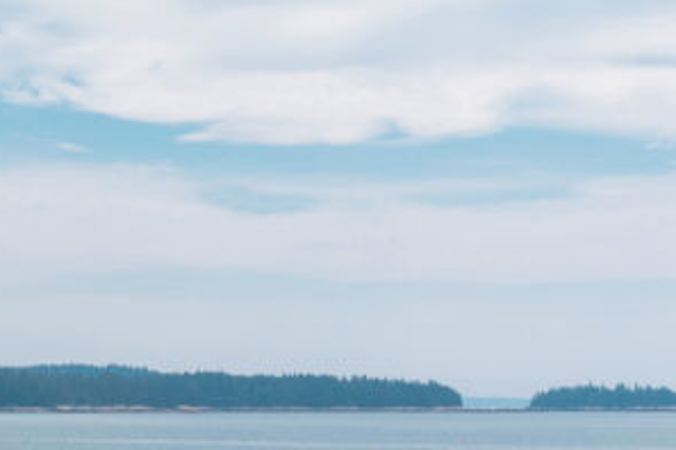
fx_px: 2328
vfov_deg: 10.6
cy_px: 706
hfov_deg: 13.7
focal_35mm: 124
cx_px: -726
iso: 125
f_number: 10
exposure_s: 1/100
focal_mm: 16
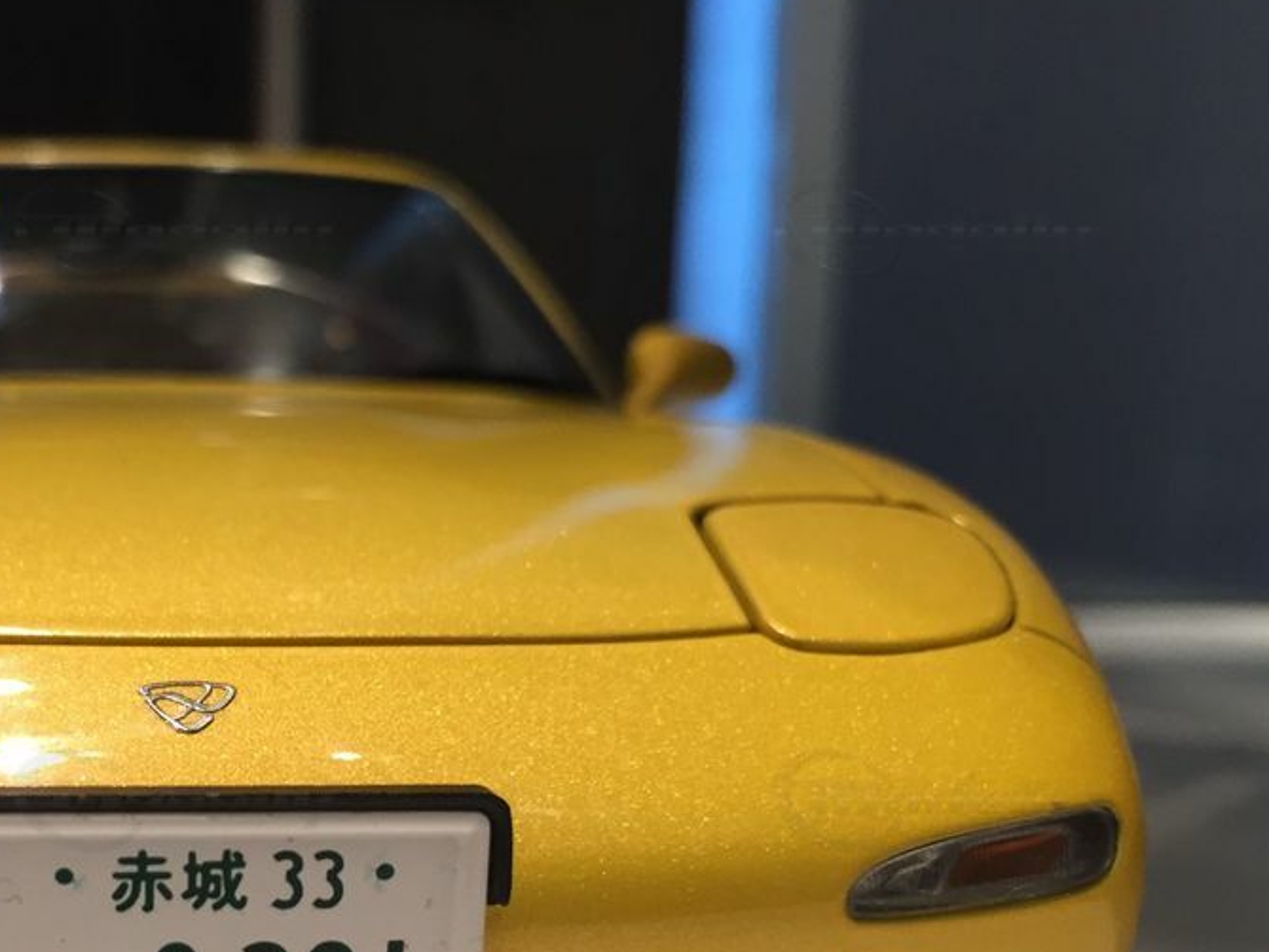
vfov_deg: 27.3
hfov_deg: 35.1
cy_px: 802
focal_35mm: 52
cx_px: 175
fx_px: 1907
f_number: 2.2
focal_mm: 4.15
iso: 50
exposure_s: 1/33
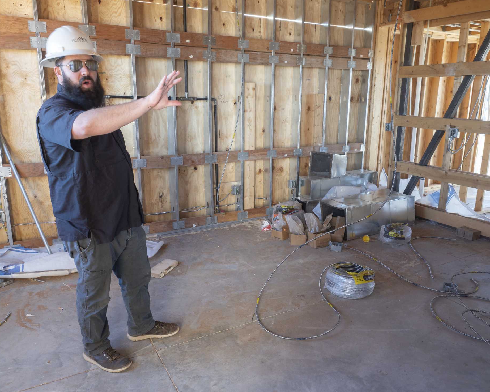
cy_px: 193
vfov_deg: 54.9
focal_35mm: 26
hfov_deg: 66.0
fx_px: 377
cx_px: 243
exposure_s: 1/15
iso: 200
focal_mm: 12
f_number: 5.6
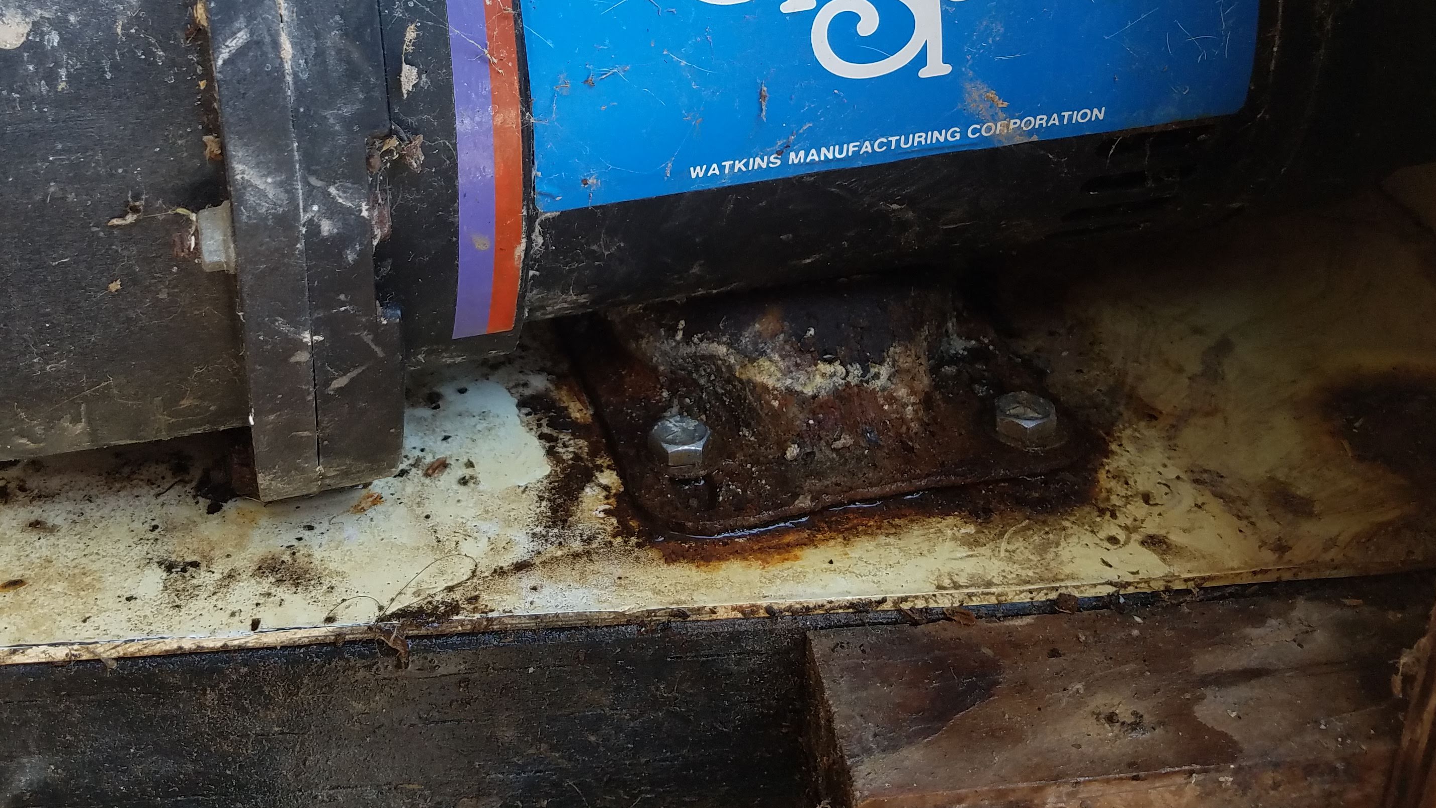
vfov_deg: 28.3
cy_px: 52
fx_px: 1523
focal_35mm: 40
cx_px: 571
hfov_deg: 50.1
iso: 50
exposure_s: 1/205
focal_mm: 4.2
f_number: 1.7
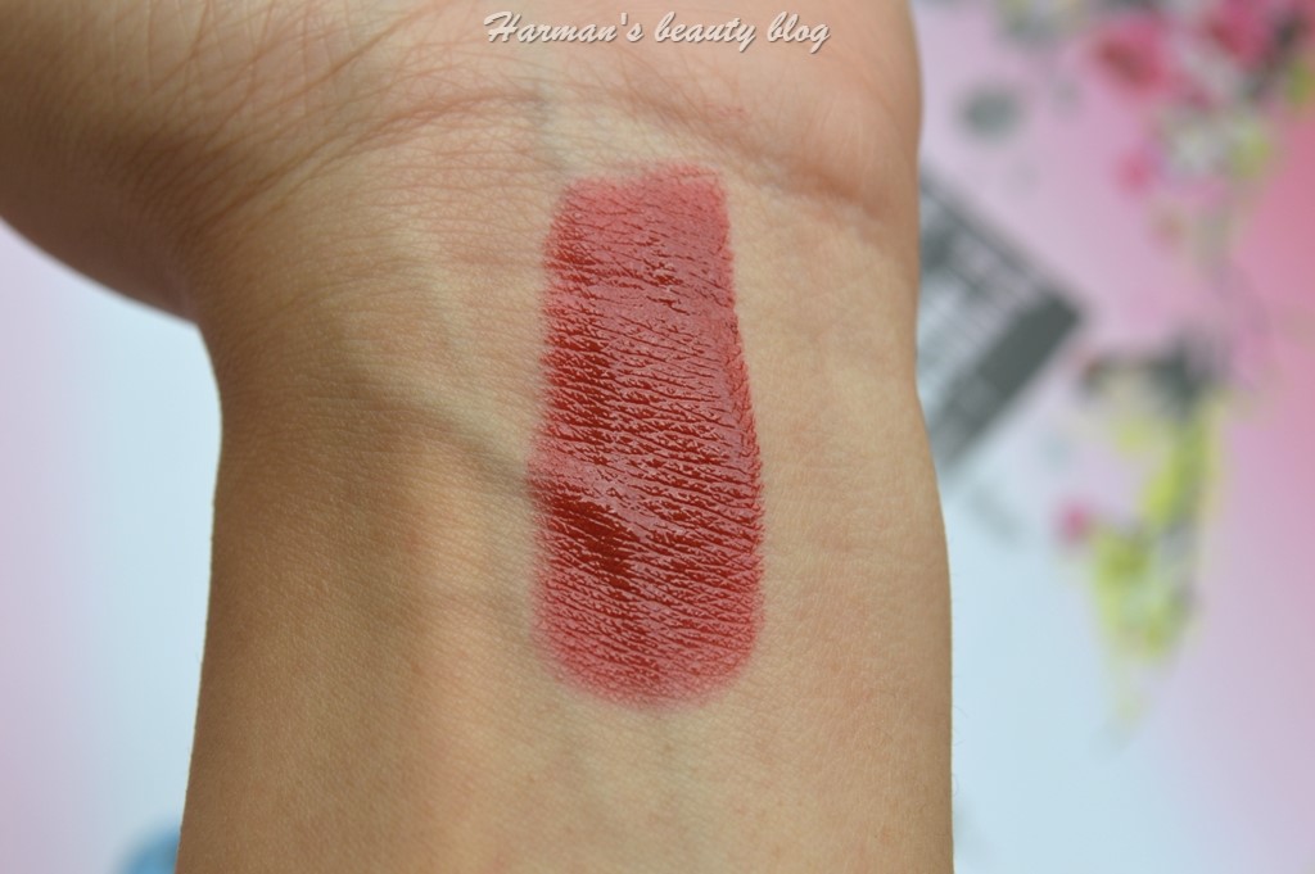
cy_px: 437
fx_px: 2299
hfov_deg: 31.9
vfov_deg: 21.5
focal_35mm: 63
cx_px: 658
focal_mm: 42
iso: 100
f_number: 8
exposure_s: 1/125
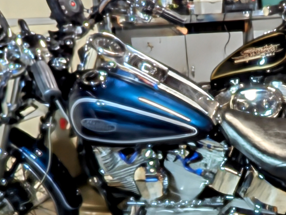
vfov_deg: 30.8
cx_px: 229
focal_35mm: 46
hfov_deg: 39.6
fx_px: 381
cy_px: 172
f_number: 1.85
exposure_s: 1/30
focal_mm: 6.81
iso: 245
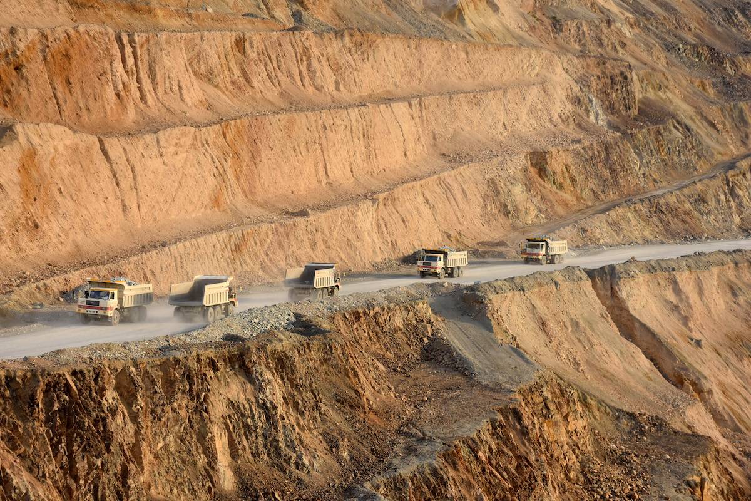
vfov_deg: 14.7
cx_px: 376
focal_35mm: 93
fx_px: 1940
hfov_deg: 21.9
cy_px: 250
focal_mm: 62
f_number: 8
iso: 560
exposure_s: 1/500
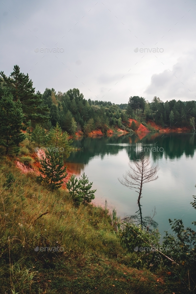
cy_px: 147
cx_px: 98
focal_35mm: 32
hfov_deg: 41.1
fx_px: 261
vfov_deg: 58.7
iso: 320
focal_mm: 32
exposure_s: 1/1250
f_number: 4
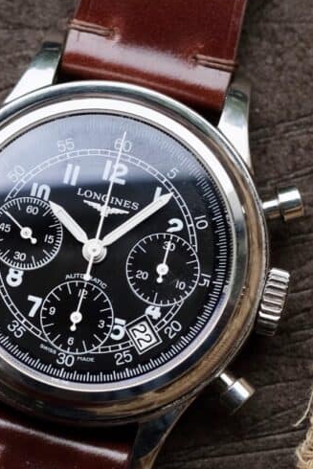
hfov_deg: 7.3
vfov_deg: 10.9
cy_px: 247
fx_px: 2450
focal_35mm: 188
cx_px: 56
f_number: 5
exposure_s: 1/125
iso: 1600
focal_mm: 60
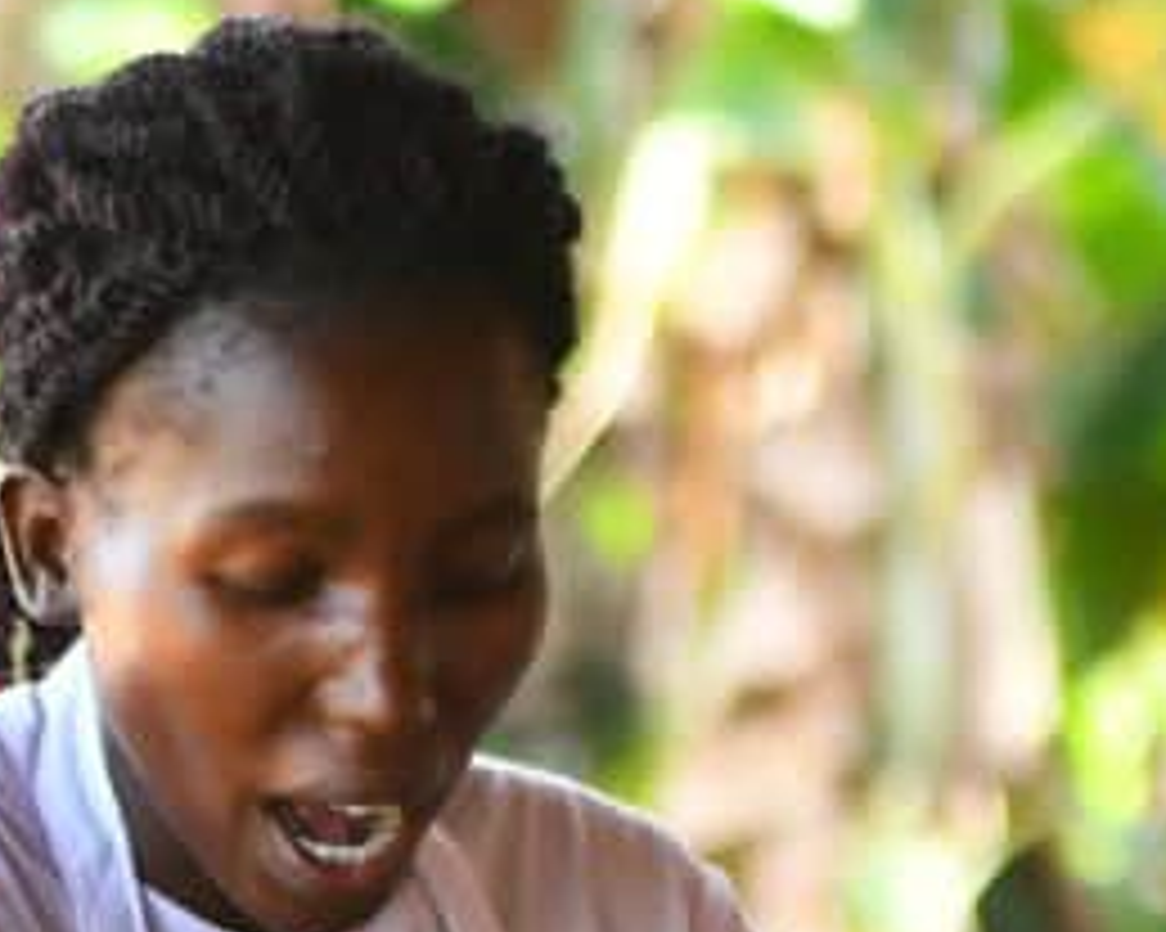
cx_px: 293
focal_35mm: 684
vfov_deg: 2.3
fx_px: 23595
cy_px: 2103
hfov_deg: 2.8
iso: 800
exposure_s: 1/500
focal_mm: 82
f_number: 2.8
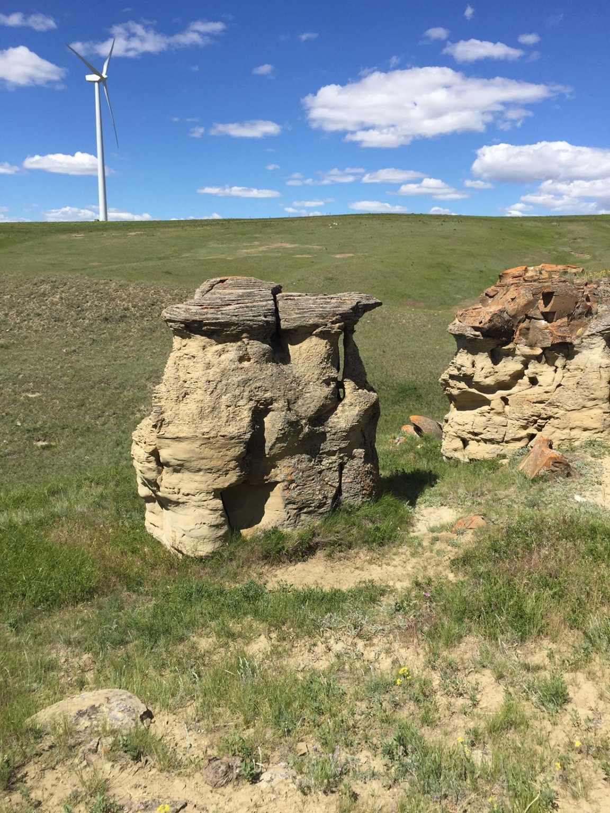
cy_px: 406
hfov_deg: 48.2
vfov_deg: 61.7
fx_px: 681
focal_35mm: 29
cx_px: 305
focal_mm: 4.15
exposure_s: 1/2639
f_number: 2.2
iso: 32
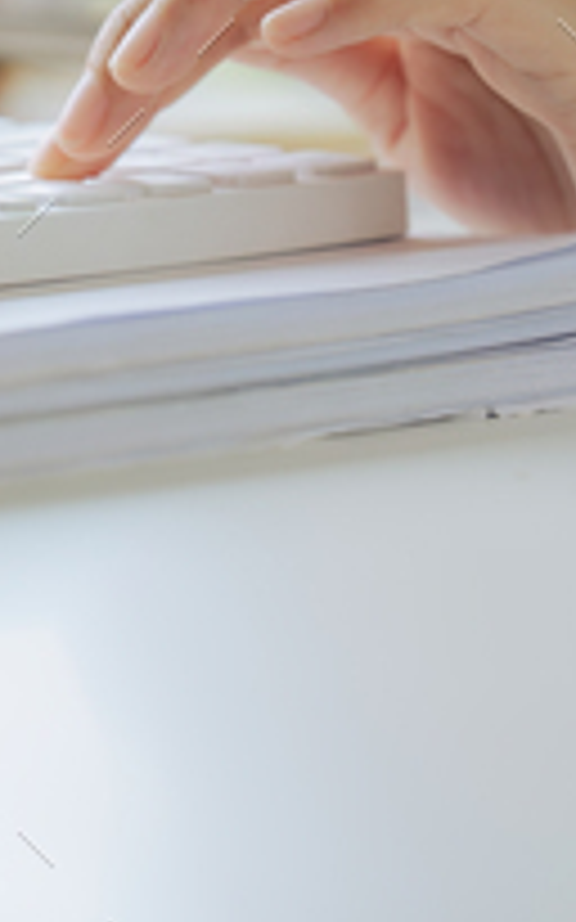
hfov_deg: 5.2
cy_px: 65
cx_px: -302
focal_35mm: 249
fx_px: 6258
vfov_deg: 8.4
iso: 100
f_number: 3.2
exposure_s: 1/250
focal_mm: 85
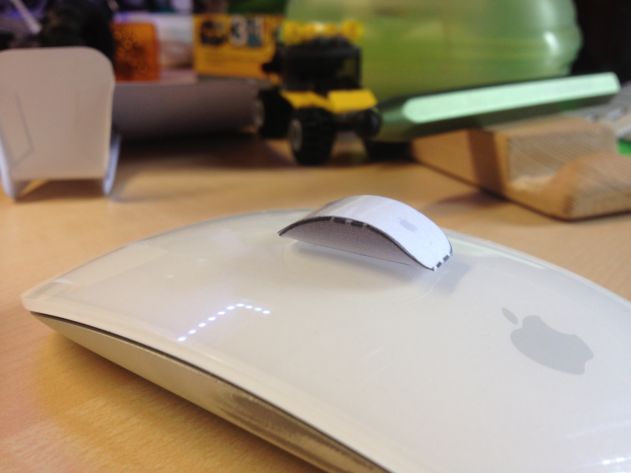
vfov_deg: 40.7
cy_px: 236
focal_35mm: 35
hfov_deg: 52.6
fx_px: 638
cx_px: 316
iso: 50
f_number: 2.4
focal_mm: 4.28
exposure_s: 1/30
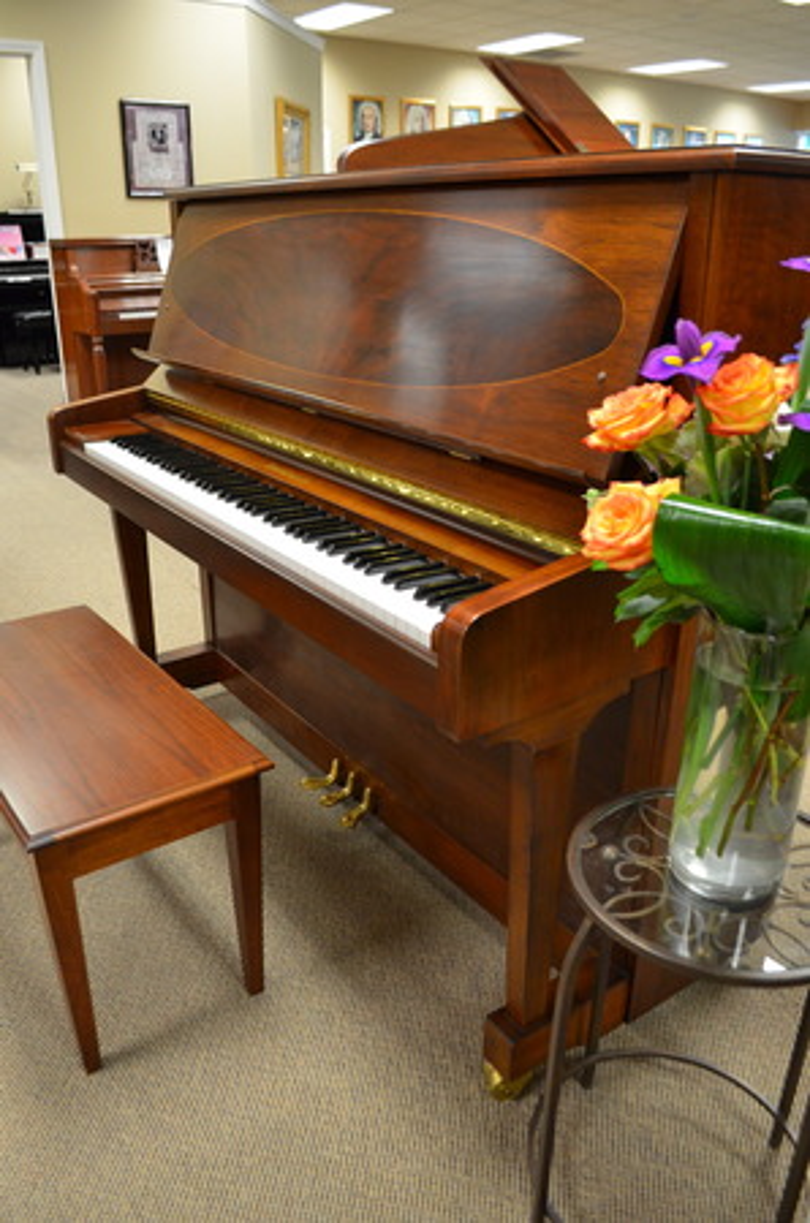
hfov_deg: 47.7
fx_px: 915
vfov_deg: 67.5
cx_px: 405
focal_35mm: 27
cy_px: 612
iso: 800
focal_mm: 18
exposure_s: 1/30
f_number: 3.5
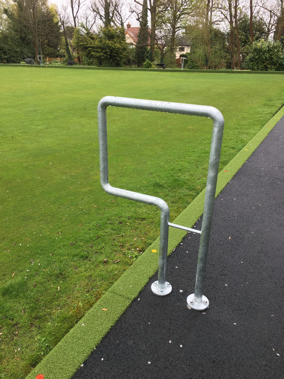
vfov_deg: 61.7
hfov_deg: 48.2
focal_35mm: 29
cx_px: 142
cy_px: 190
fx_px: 317
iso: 25
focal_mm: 4.15
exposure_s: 1/109
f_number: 2.2
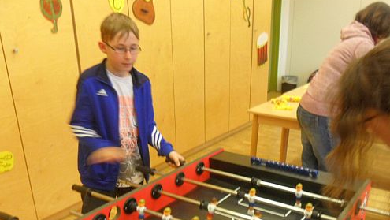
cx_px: 240
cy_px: 184
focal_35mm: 38
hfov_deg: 52.3
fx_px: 393
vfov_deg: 30.3
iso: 200
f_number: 3.5
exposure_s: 1/20
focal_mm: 4.9
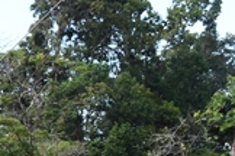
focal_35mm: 160
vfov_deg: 8.2
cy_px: 292
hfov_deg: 12.0
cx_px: -165
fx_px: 1044
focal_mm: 27
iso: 1250
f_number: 13
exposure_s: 1/320
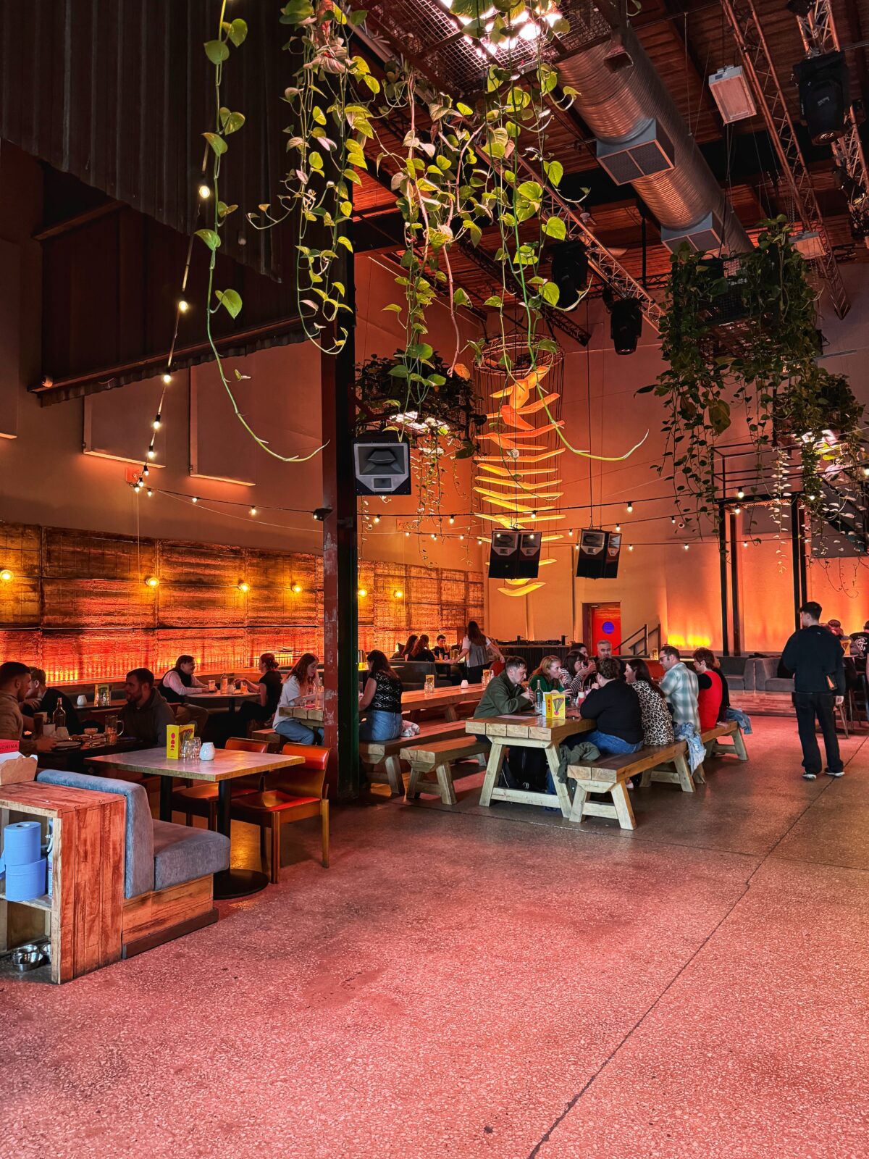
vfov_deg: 71.6
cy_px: 580
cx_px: 434
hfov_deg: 56.8
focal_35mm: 24
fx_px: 803
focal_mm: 6.76
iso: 640
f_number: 1.78
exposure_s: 1/52
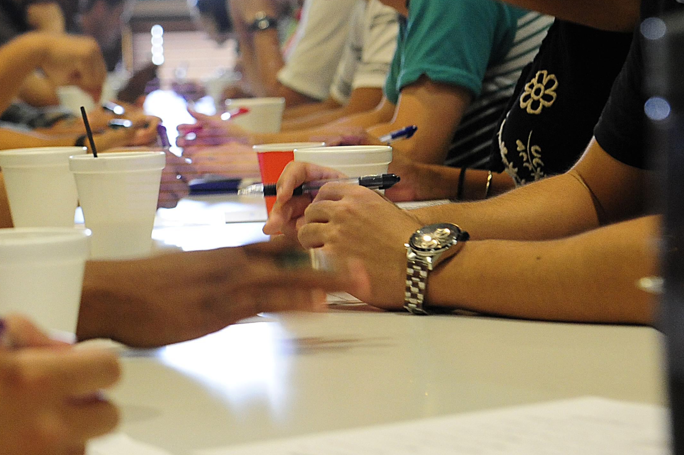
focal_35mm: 139
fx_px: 2639
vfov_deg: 9.8
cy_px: 9
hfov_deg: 14.7
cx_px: 200
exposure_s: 1/60
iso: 3200
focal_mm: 70
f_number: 6.3
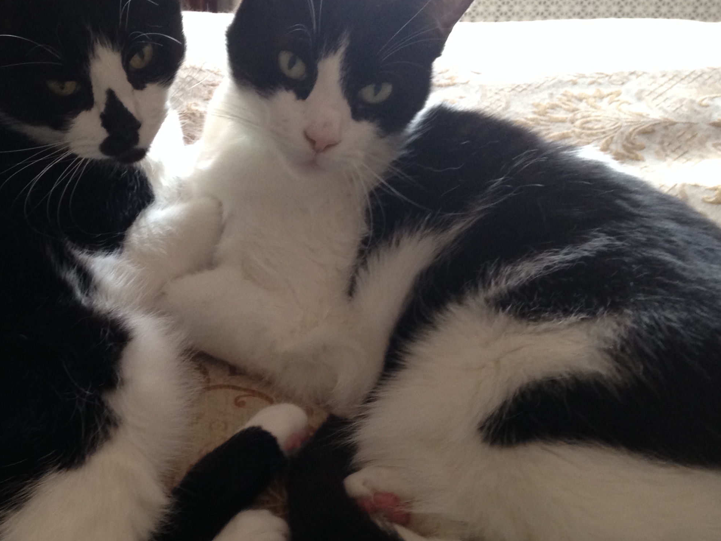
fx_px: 1146
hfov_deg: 34.3
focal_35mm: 55
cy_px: 287
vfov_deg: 26.6
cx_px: 199
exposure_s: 1/20
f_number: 2.4
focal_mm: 4.12
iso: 125
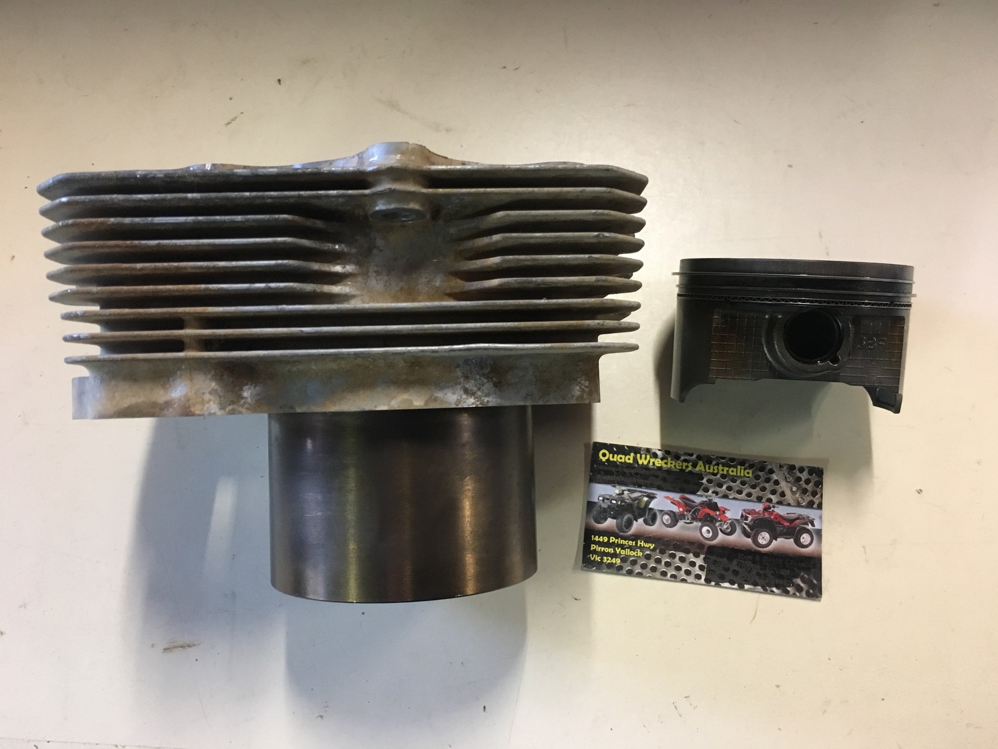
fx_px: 836
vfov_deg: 48.2
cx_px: 499
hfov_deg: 61.7
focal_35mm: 29
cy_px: 374
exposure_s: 1/25
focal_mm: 4.15
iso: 200
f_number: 2.2
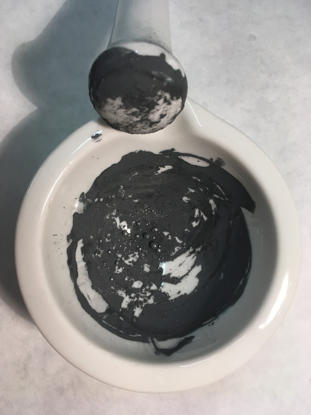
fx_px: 347
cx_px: 156
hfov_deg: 48.2
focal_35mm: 29
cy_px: 208
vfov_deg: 61.7
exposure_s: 1/33
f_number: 2.2
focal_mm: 4.15
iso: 25
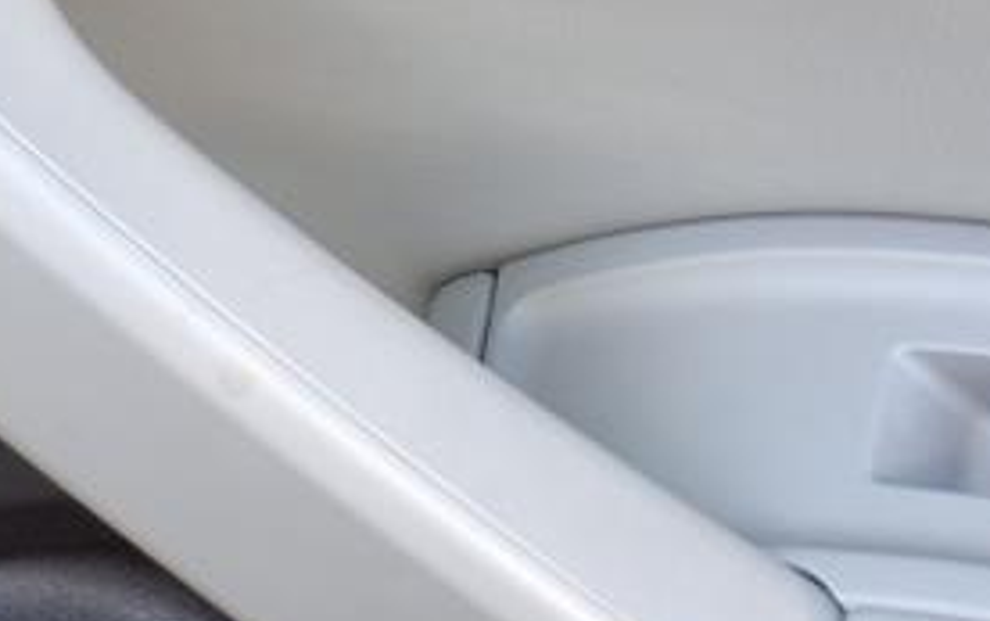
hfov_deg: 19.6
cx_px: 470
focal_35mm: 106
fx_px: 2862
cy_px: -190
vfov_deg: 12.0
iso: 64
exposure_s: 1/40
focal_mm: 3.58
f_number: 1.9
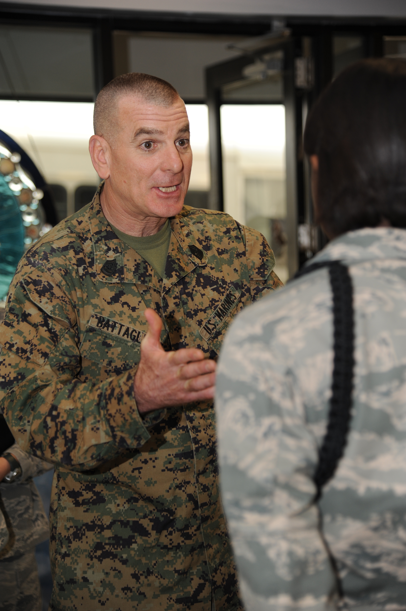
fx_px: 1558
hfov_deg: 14.8
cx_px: 203
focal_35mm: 92
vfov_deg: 22.2
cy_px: 306
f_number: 4.5
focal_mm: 92
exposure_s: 1/100
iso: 320
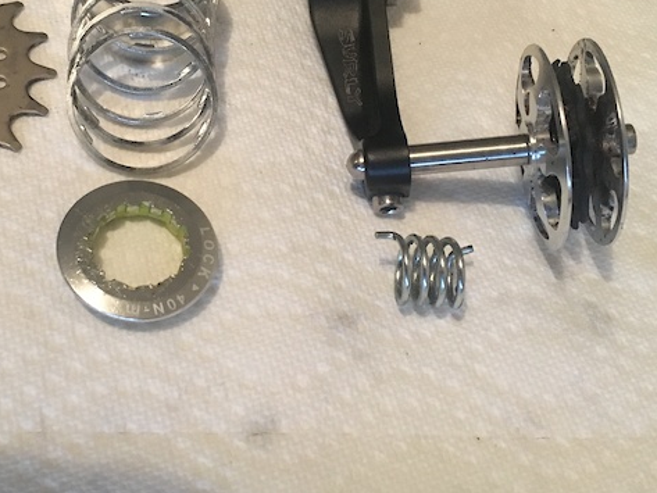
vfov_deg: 29.4
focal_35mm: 49
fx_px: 930
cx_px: 240
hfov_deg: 38.6
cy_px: 146
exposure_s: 1/30
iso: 250
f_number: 2.2
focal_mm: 4.15
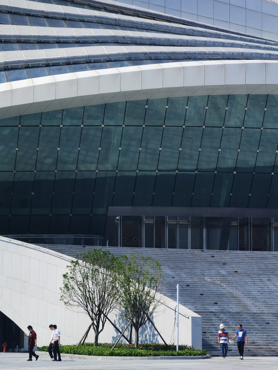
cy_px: 185
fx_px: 1446
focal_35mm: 135
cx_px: 139
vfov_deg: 14.6
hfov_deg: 11.0
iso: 50
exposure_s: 1/1220
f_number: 3.4
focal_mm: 14.46
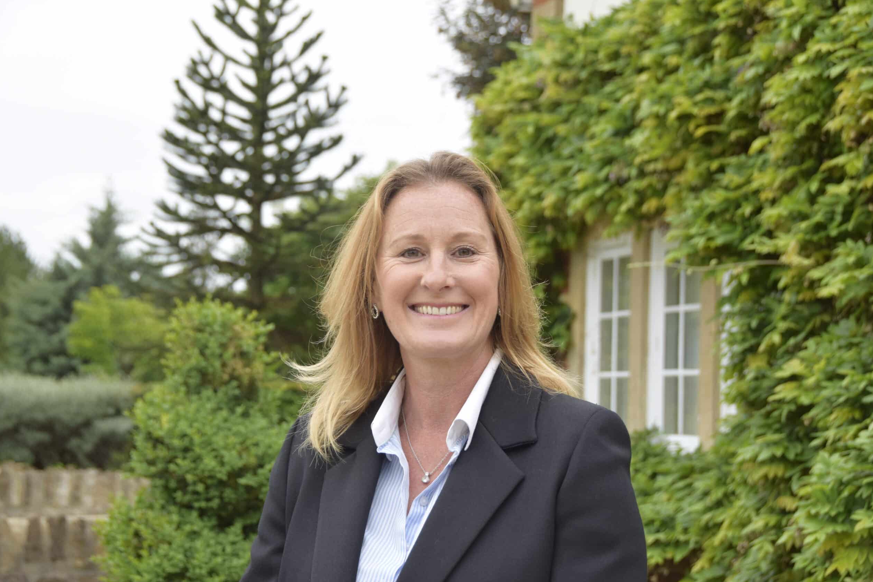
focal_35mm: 79
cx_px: 440
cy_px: 288
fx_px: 1915
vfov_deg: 17.3
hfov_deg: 25.7
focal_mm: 52
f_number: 7.1
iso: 400
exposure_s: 1/200
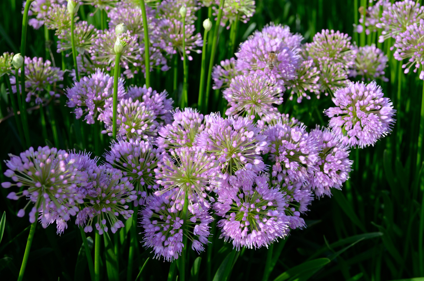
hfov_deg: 36.9
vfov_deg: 25.0
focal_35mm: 54
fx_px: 635
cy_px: 140
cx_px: 212
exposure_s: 1/200
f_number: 7.1
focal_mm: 36
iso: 200
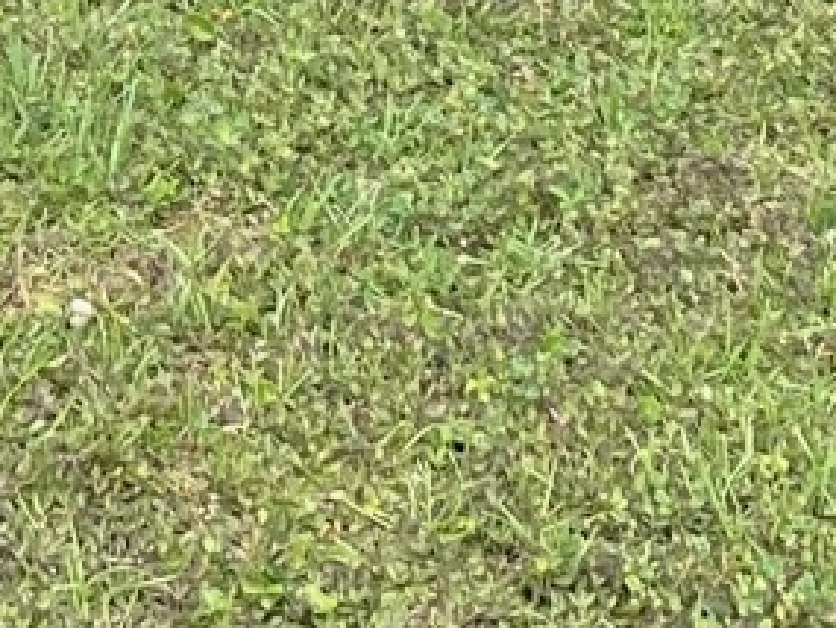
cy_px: -1130
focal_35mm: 184
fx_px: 4446
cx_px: -367
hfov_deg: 10.4
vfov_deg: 7.3
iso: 32
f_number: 1.6
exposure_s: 1/690
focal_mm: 4.2
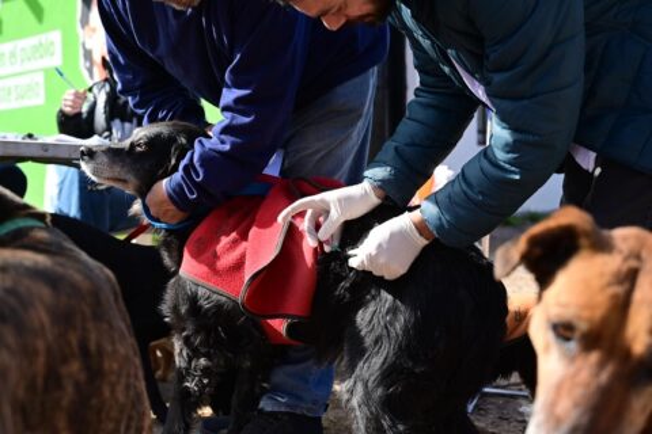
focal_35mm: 46
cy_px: 217
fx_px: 833
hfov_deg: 42.7
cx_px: 326
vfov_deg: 29.2
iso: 800
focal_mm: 46
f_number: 4
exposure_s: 1/4000
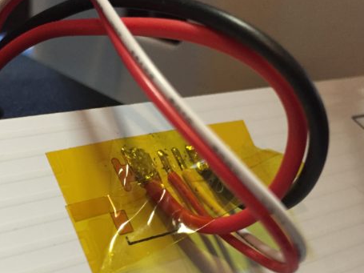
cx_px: 114
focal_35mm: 49
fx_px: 515
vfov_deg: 29.1
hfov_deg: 38.4
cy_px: 210
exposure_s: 1/30
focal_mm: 4.15
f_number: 2.2
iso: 200
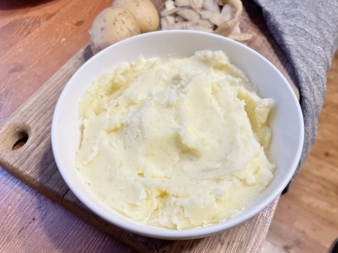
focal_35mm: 26
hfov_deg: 67.3
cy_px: 126
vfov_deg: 53.1
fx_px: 254
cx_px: 169
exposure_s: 1/100
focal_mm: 4.2
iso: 80
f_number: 1.6
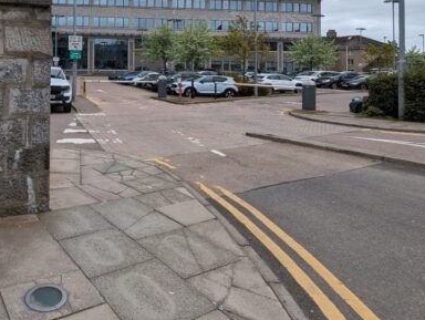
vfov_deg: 49.5
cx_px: 84
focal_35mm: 26
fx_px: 320
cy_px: 56
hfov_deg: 61.6
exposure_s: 1/998
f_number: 2.2
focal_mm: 1.95
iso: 48
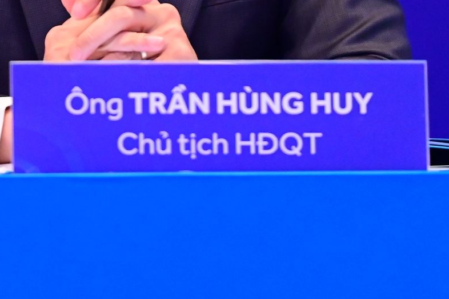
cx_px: 75
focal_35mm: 651
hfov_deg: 3.2
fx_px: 8114
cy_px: -176
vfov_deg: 2.1
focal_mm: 200
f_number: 3.2
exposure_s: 1/250
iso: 6400
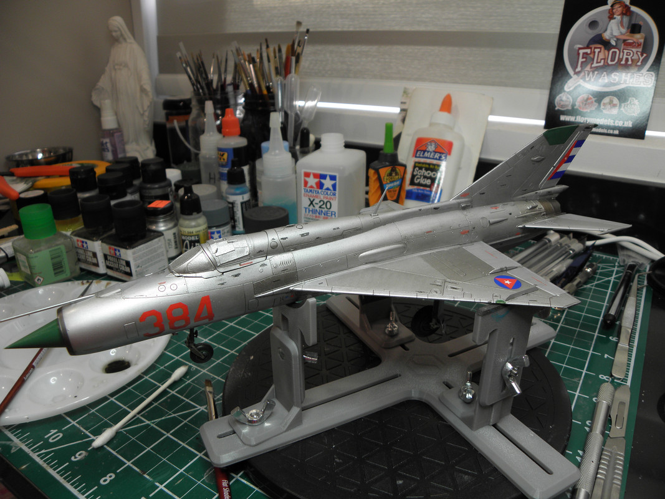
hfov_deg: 67.3
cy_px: 250
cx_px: 332
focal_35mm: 26
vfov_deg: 53.1
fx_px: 499
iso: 80
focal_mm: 4.6
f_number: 2.8
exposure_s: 1/30
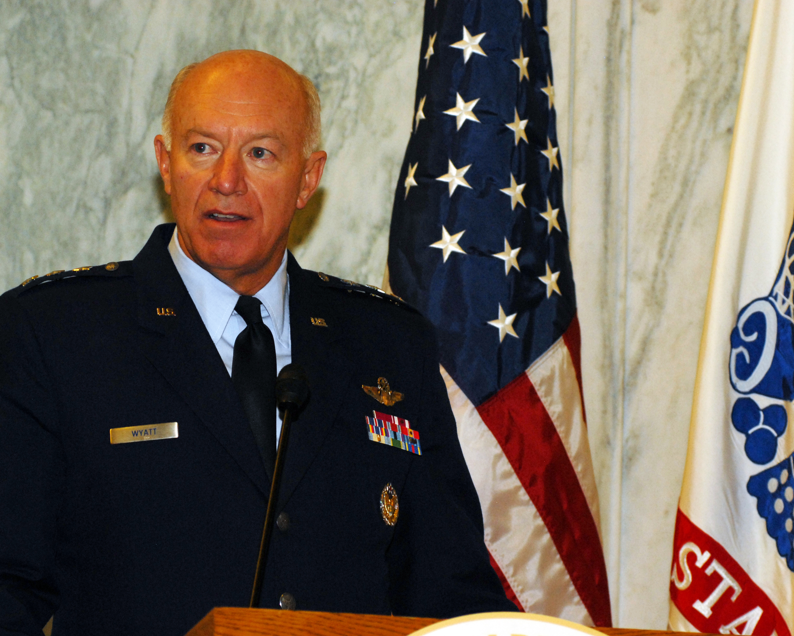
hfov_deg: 11.4
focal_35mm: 169
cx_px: 323
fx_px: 3972
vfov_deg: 9.1
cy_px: 318
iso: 400
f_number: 4.5
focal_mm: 100
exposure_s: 1/30
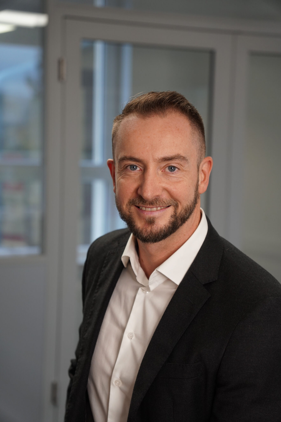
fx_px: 966
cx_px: 140
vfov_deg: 24.6
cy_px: 211
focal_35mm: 82
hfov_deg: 16.6
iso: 400
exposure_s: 1/125
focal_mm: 55
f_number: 2.8
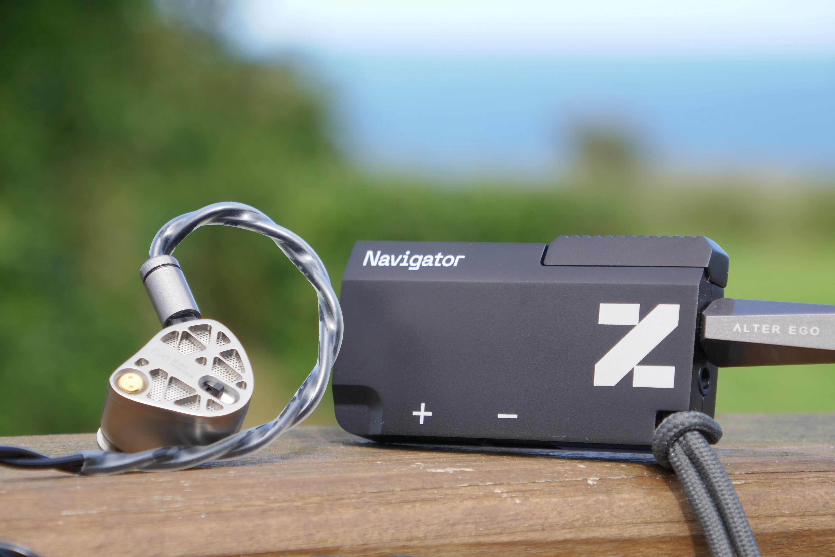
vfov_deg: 8.4
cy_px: 278
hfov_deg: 12.6
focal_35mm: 163
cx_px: 418
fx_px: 3780
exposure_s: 1/200
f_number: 5.9
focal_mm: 59.3
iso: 125
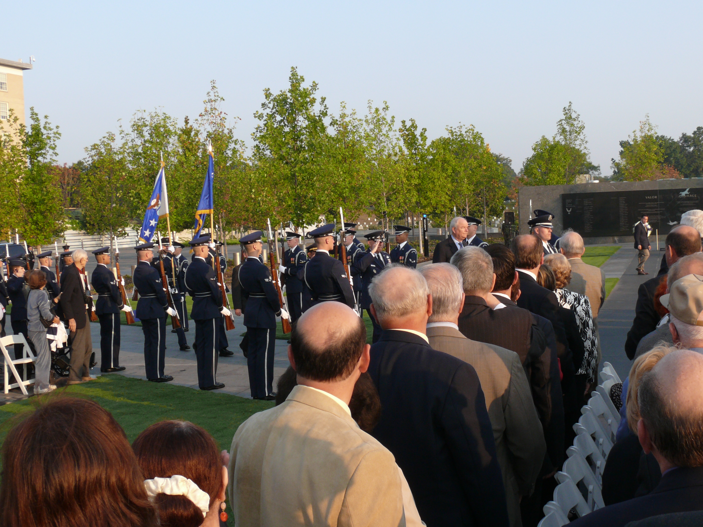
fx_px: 914
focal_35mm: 45
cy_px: 292
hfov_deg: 42.0
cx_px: 406
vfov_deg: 32.2
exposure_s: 1/200
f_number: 4.5
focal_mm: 7.4
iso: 100
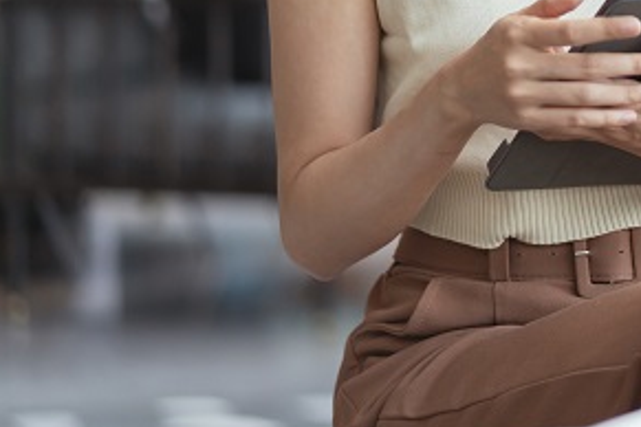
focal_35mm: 234
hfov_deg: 8.7
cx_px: 861
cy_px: -91
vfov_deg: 5.8
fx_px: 4166
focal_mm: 85
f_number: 1.8
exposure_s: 1/1000
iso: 400
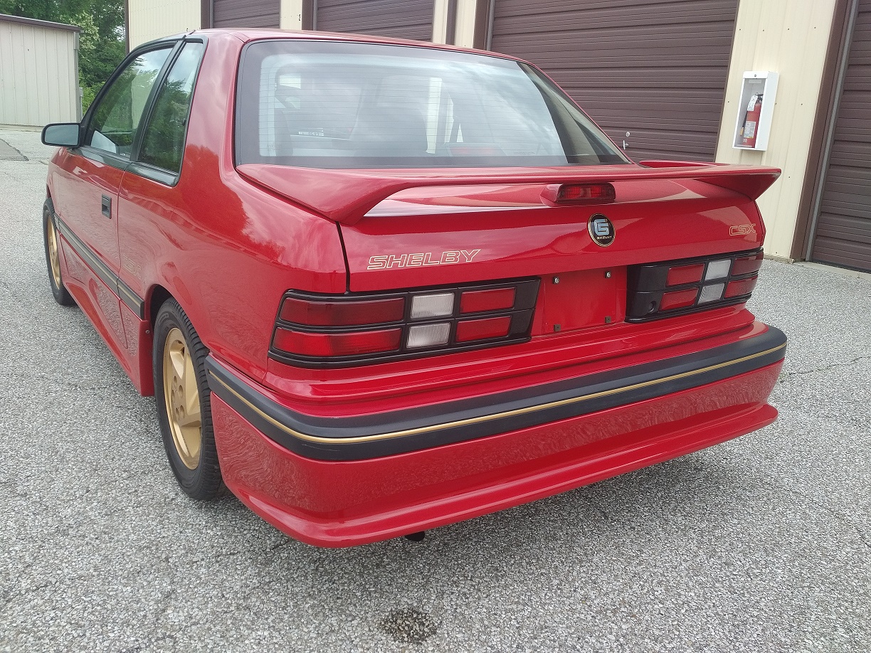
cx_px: 436
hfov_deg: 65.3
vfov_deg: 51.4
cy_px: 326
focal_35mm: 27
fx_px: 679
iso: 50
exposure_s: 1/162
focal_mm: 4.75
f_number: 2.2
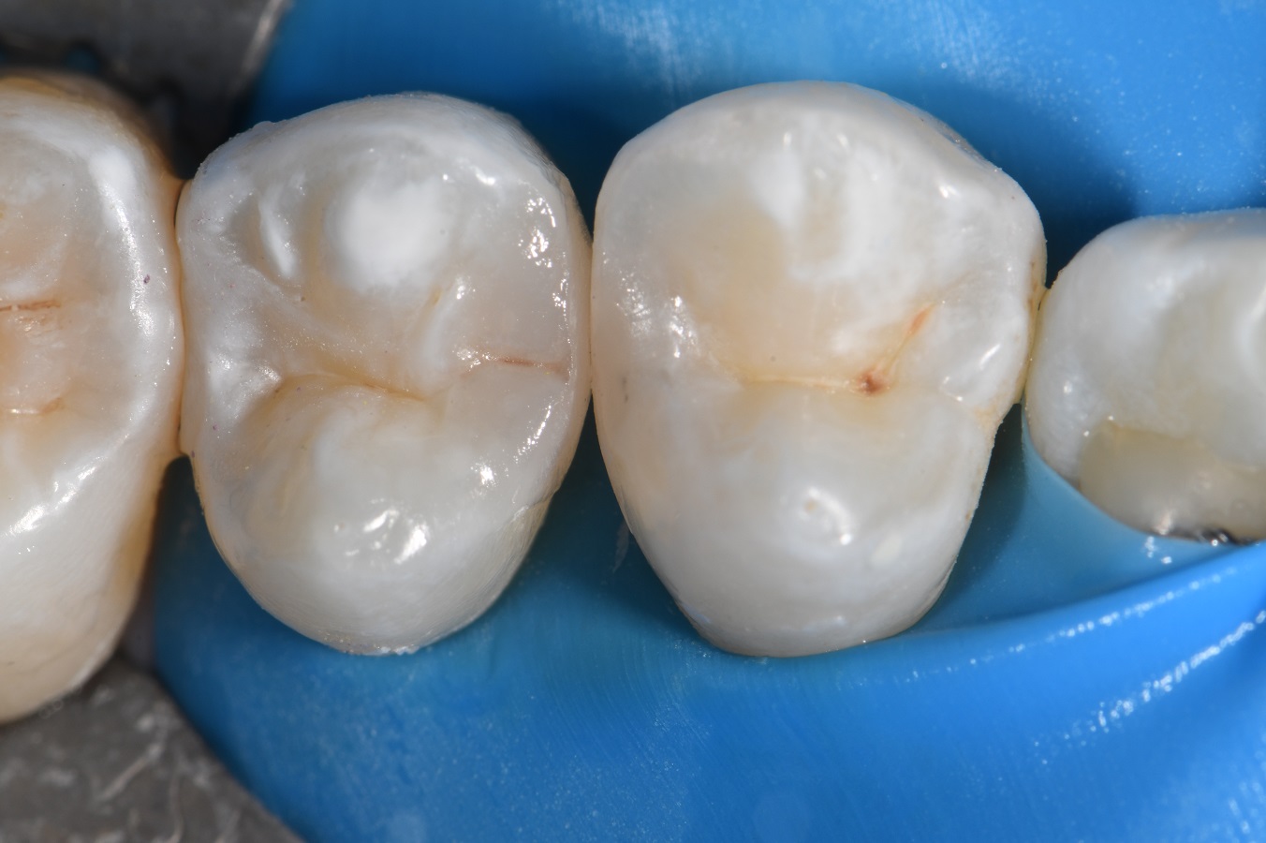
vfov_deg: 8.7
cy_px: 422
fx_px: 5518
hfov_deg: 13.1
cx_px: 633
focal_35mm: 157
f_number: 32
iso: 200
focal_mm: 105
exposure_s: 1/160
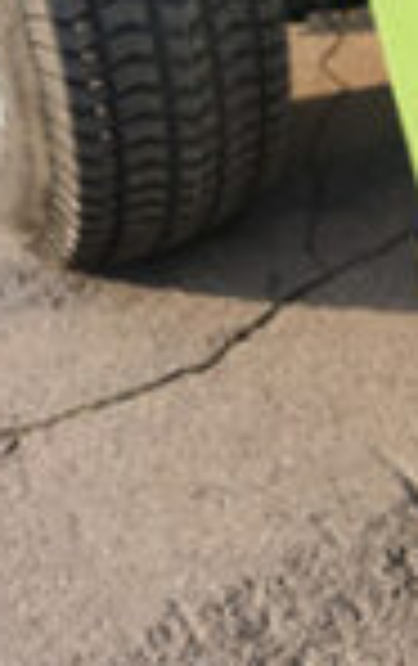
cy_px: -58
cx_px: 876
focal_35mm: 87
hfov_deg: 12.8
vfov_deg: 22.5
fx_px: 1580
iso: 50
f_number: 1.6
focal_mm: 5.56
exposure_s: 1/1120
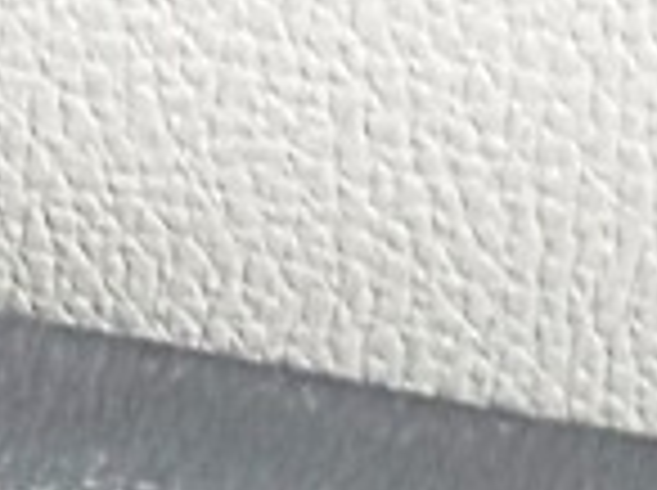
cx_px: 32
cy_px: 1650
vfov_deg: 4.2
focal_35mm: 337
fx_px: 6386
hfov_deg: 5.9
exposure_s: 1/30
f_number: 1.78
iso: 500
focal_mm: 6.86
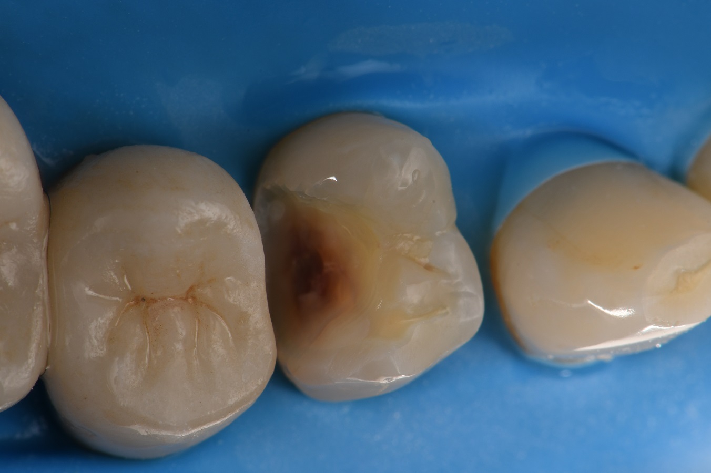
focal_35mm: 157
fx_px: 3099
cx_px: 356
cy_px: 236
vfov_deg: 8.7
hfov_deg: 13.1
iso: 200
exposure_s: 1/160
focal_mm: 105
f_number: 32
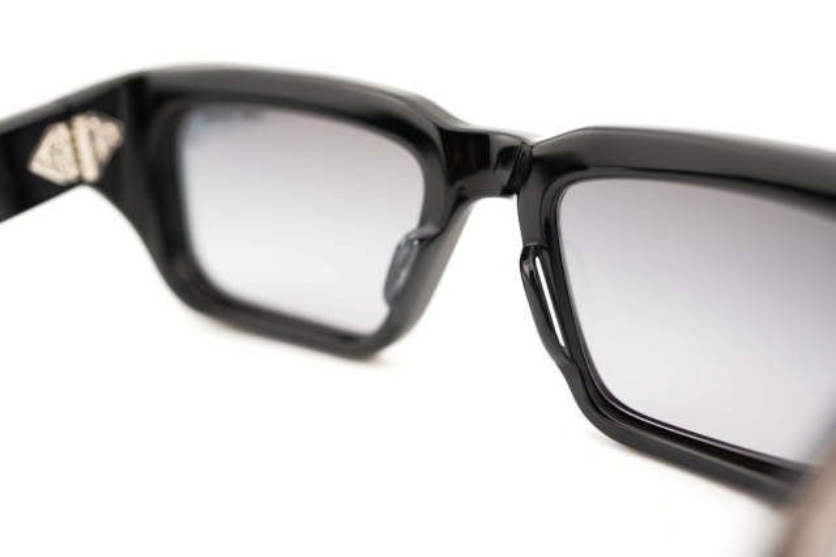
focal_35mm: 50
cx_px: 418
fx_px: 1160
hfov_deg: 39.6
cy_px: 278
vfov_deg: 27.0
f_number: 3.2
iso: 100
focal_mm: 50
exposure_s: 1/80
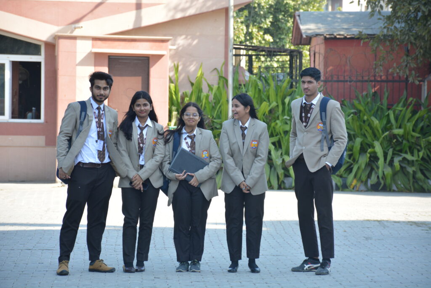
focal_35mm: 174
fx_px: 2083
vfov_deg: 7.9
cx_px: 216
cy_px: 144
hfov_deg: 11.8
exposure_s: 1/400
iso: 500
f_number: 5.6
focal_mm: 116
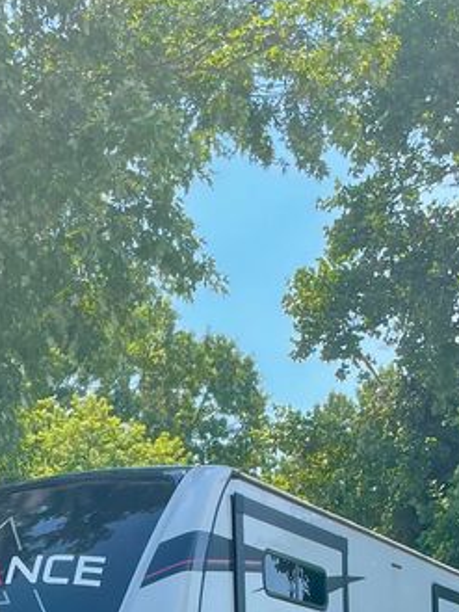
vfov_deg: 21.8
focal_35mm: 81
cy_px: 794
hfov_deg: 17.9
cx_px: 37
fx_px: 1431
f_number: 1.6
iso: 50
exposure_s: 1/997
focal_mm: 4.2
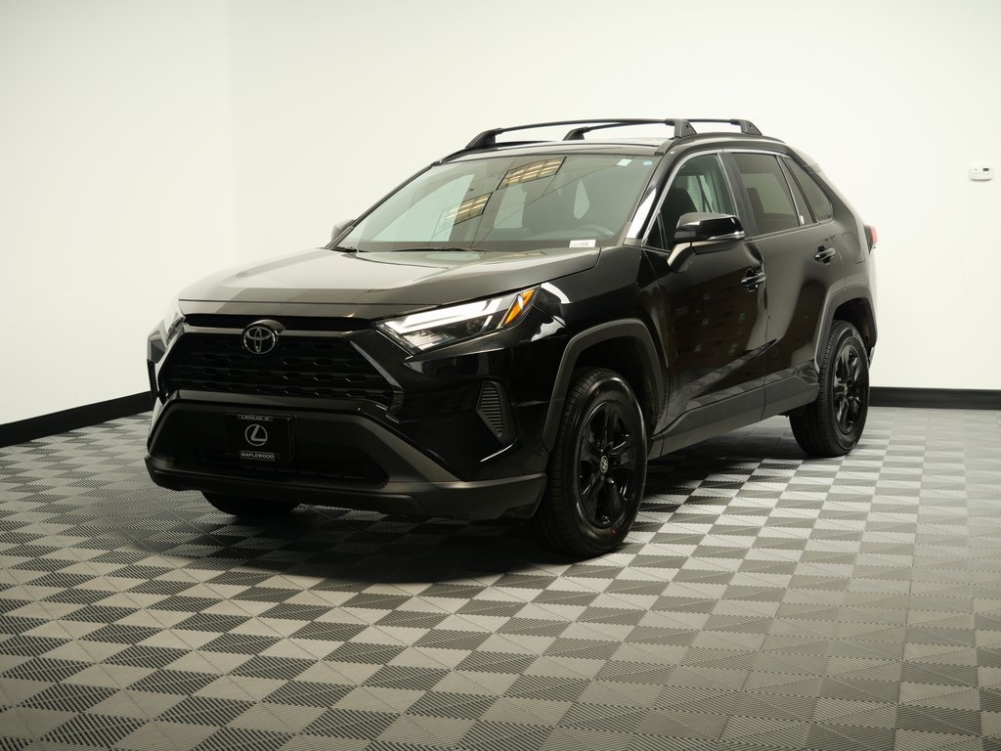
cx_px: 500
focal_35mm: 50
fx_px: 1446
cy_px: 376
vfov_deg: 29.1
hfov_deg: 38.2
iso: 200
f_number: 4.5
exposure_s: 1/250
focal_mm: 25
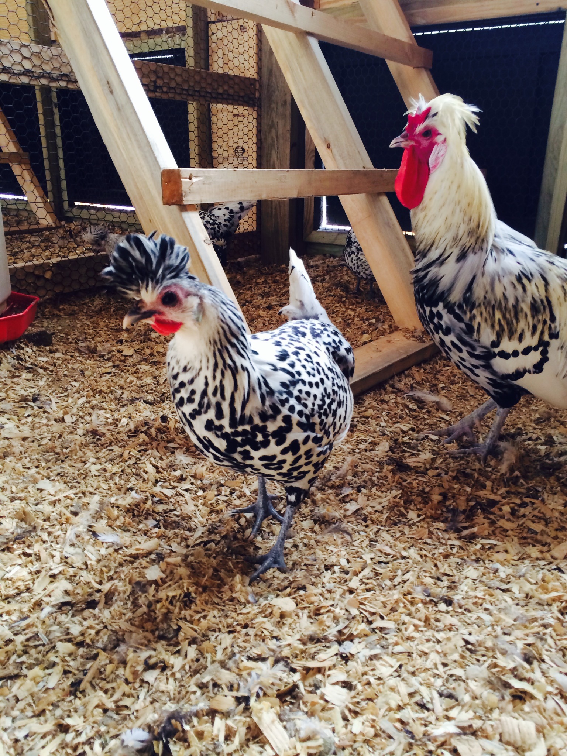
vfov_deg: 60.0
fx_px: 655
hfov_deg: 46.8
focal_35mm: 30
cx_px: 284
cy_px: 378
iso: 80
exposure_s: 1/30
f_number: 2.2
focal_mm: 4.12
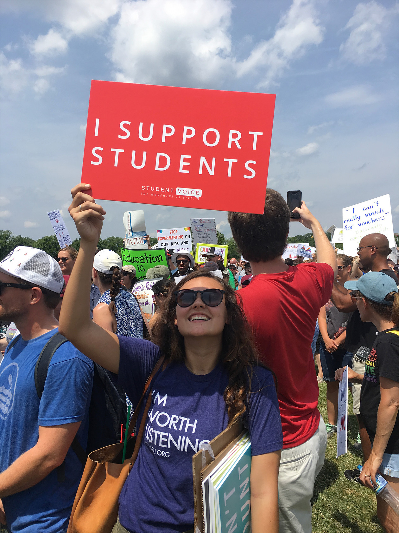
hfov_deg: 48.2
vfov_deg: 61.7
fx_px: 446
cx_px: 200
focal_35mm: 29
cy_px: 266
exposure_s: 1/1603
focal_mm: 4.15
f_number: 2.2
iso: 25
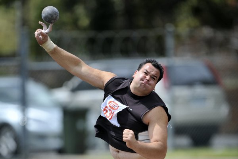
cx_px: 119
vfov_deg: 3.4
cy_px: 80
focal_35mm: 400
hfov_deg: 5.2
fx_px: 2644
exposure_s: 1/5000
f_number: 2.8
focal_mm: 400
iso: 400
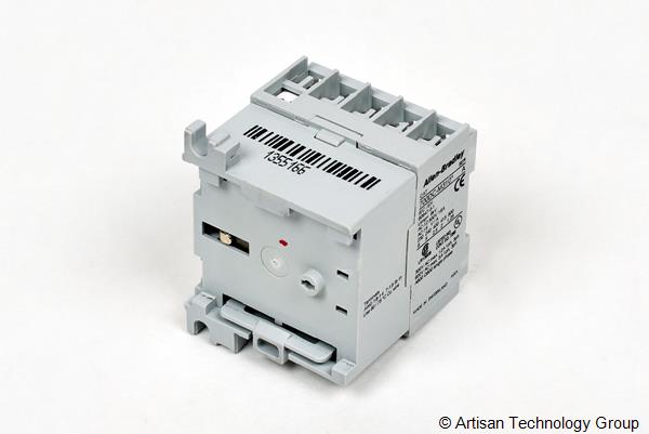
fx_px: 1218
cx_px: 324
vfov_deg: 20.2
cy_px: 217
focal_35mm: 68
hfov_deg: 29.8
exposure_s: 1/200
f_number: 10
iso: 100
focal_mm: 45
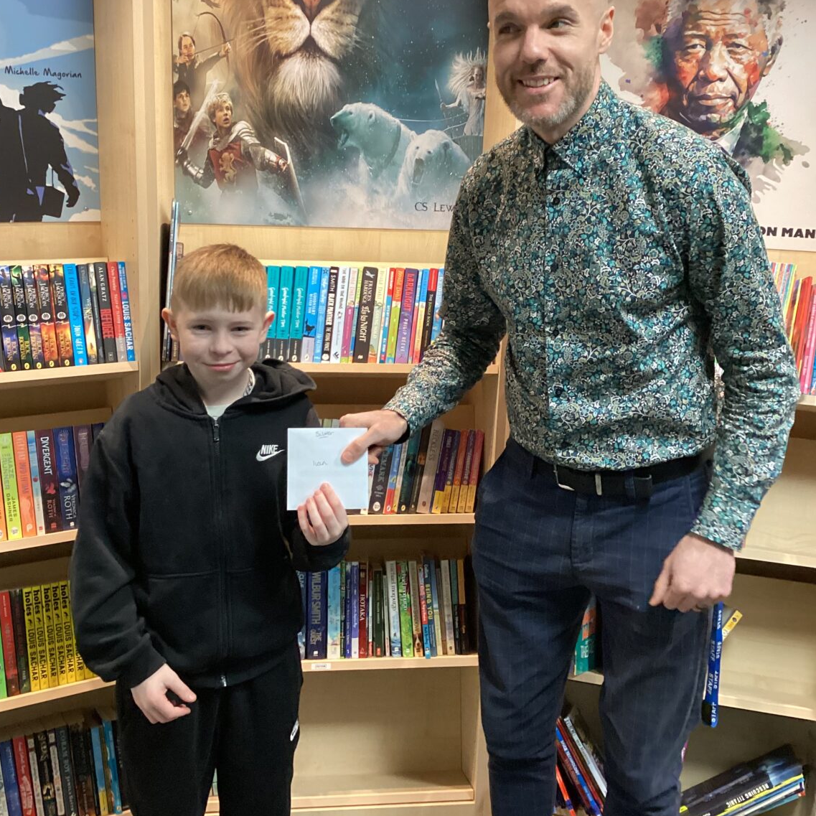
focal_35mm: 37
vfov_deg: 44.7
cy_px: 326
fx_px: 987
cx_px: 403
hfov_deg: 44.9
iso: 250
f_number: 2.4
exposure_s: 1/50
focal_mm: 3.3
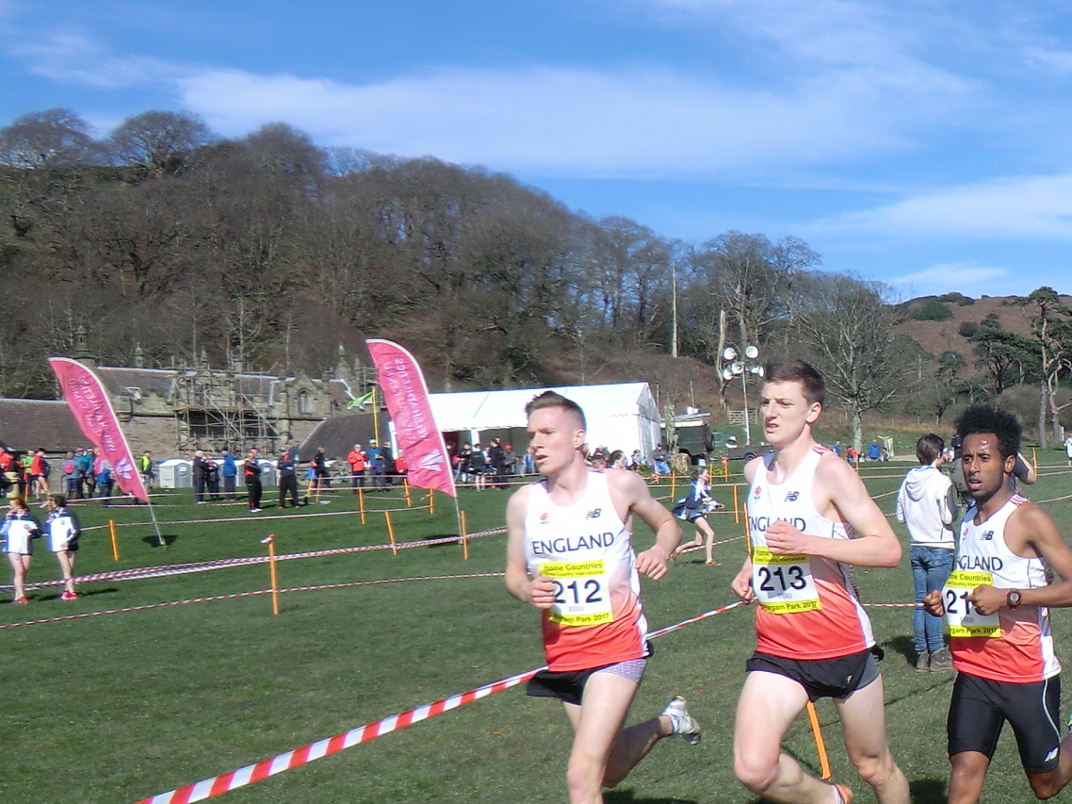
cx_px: 1096
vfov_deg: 26.9
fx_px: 1672
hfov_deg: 32.4
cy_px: 517
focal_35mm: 54
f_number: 3.2
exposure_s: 1/800
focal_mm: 4.3
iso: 64
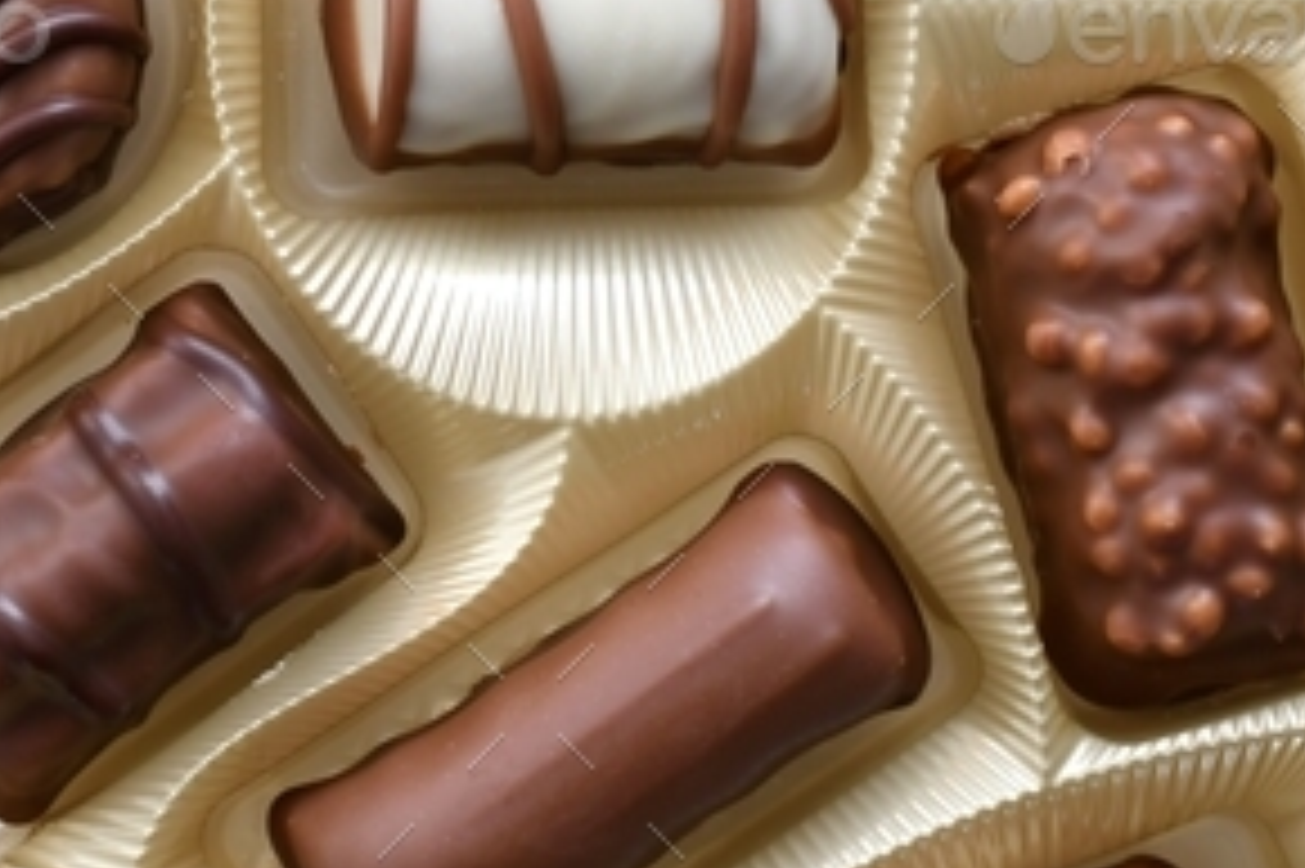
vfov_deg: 11.2
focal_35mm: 122
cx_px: 508
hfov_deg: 16.8
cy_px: 241
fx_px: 4420
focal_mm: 40
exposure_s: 1/100
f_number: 8
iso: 320
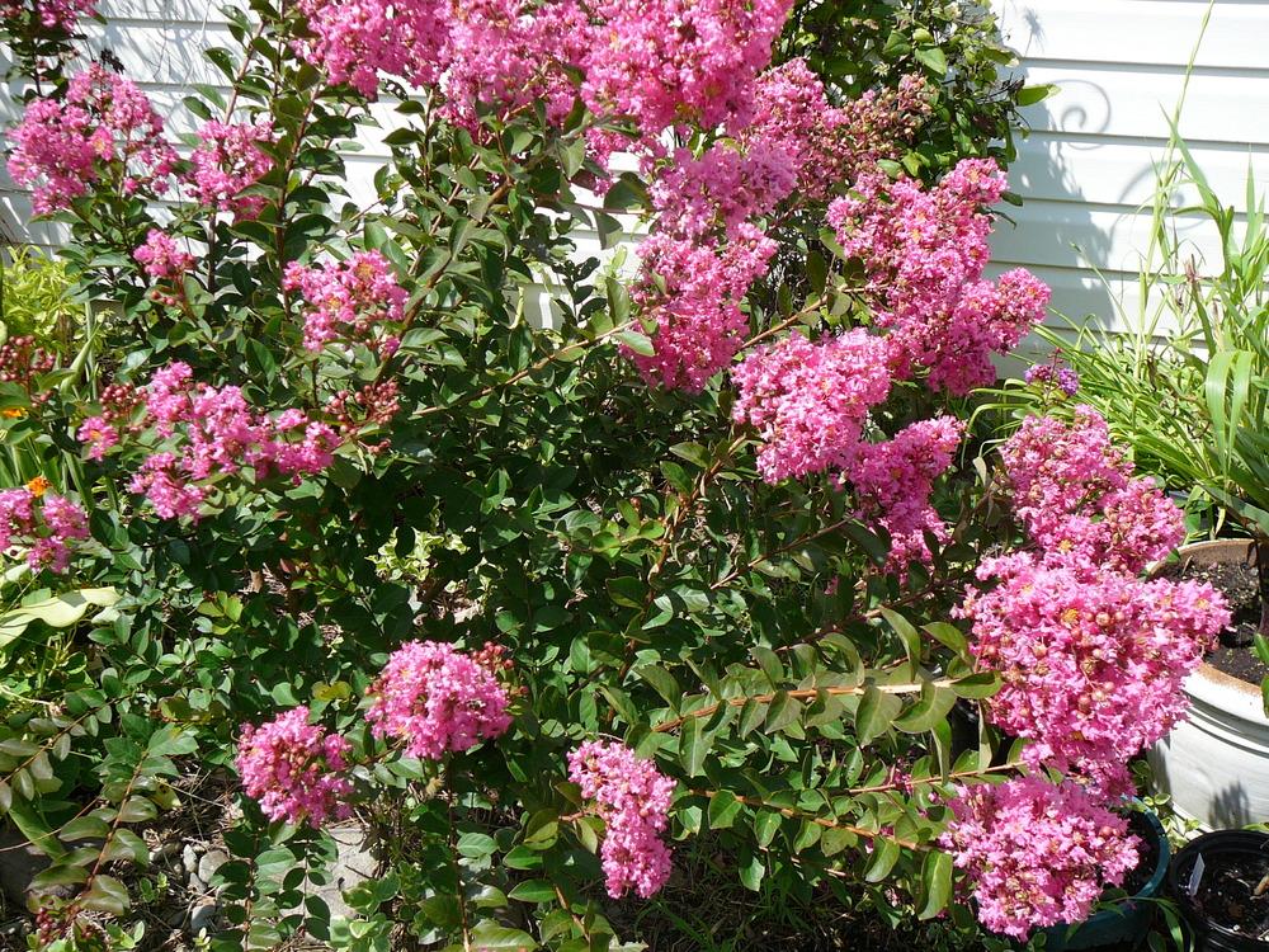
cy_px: 476
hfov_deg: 52.6
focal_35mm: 35
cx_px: 634
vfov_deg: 40.7
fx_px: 1283
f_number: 2.8
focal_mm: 5.2
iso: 80
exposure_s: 1/800
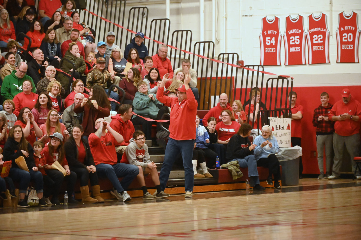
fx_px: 1504
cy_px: 120
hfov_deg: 13.7
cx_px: 180
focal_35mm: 150
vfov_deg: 9.1
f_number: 2.8
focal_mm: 150
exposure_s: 1/1250
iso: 20000
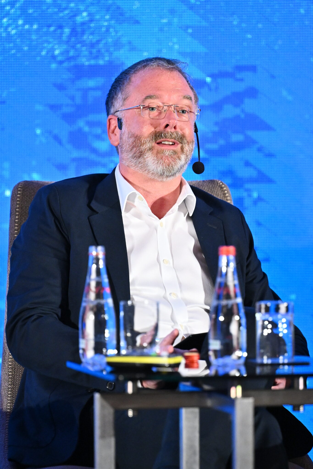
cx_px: 156
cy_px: 234
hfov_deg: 5.4
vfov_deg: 8.1
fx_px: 3326
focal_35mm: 255
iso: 3200
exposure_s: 1/640
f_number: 2.8
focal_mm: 170
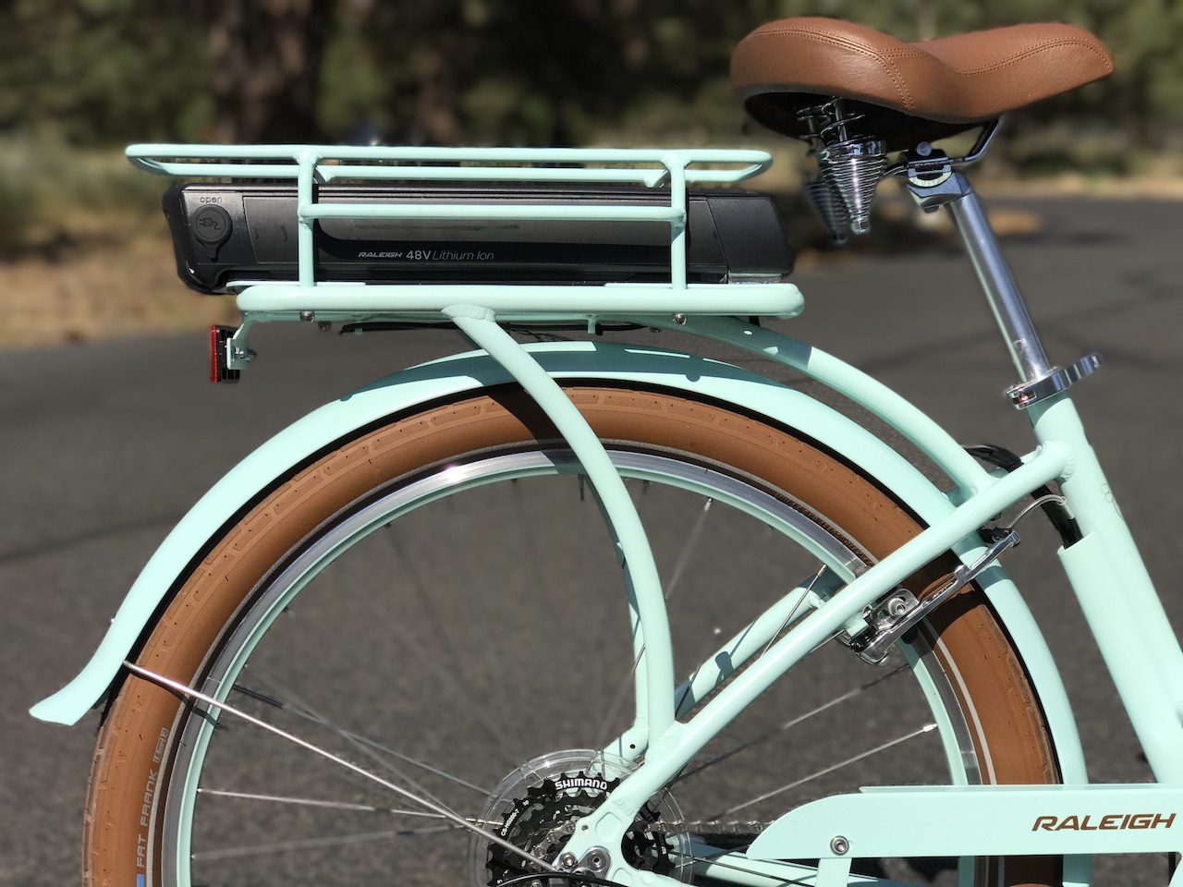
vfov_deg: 25.7
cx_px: 592
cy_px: 444
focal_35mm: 57
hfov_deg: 33.8
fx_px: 1948
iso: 20
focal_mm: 6.6
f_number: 2.8
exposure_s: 1/2457
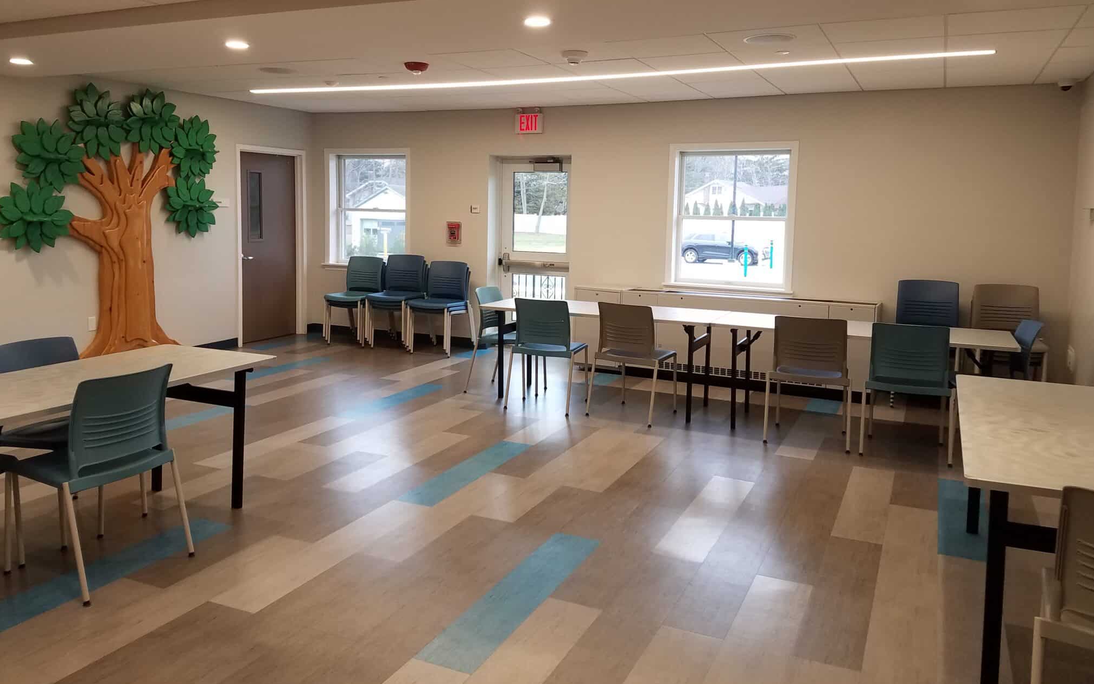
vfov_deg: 44.4
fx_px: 835
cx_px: 546
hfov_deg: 66.5
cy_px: 282
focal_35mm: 28
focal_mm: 4.2
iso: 80
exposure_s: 1/60
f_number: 1.7
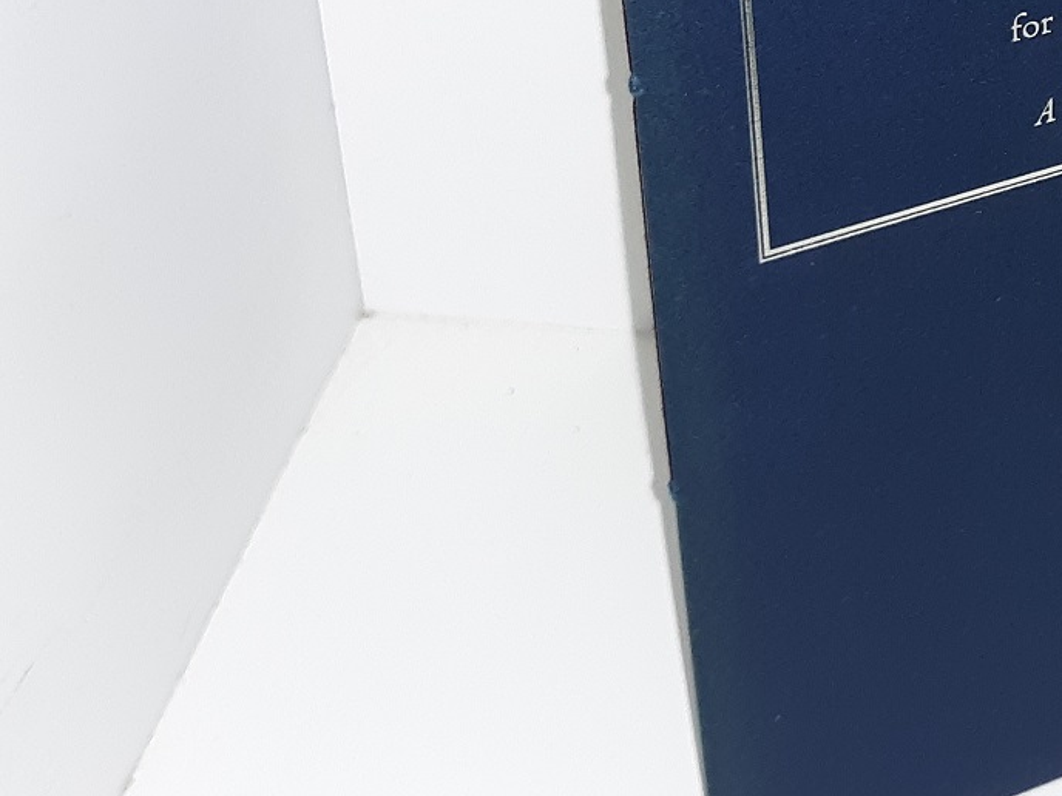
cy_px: -207
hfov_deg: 21.8
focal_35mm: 84
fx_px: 2577
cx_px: 1223
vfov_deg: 16.7
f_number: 1.7
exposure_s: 1/120
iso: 80
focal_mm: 3.7
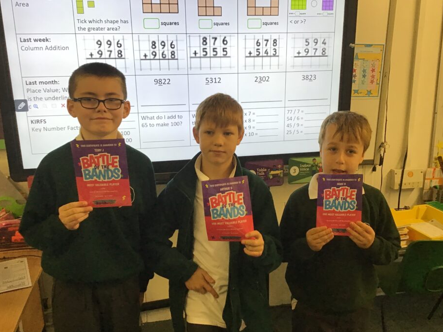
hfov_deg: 52.6
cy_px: 180
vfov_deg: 40.7
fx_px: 448
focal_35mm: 35
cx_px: 225
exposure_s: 1/33
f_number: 2.4
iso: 50
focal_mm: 3.3
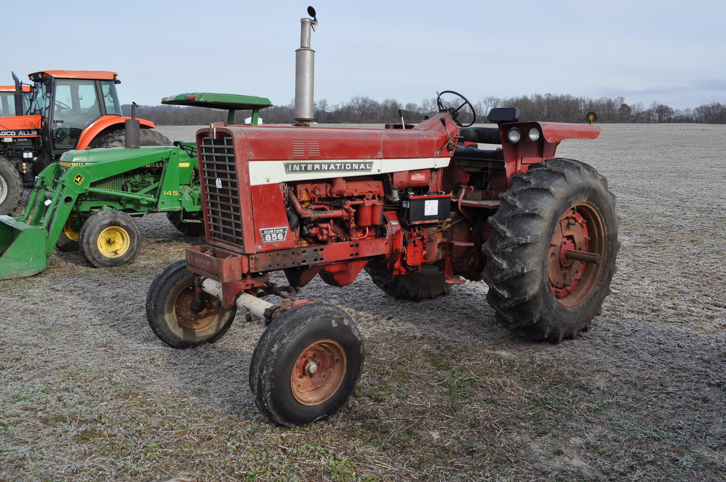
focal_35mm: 30
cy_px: 241
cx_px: 363
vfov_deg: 43.5
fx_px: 604
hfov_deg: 62.0
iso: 200
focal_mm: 20
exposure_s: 1/320
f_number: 9
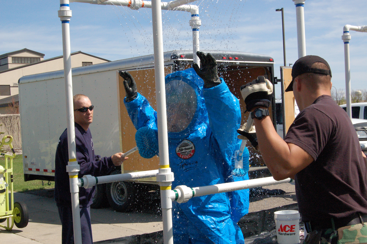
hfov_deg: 35.1
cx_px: 184
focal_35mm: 57
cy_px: 122
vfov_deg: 23.7
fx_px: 581
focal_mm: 38
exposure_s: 1/1000
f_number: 16
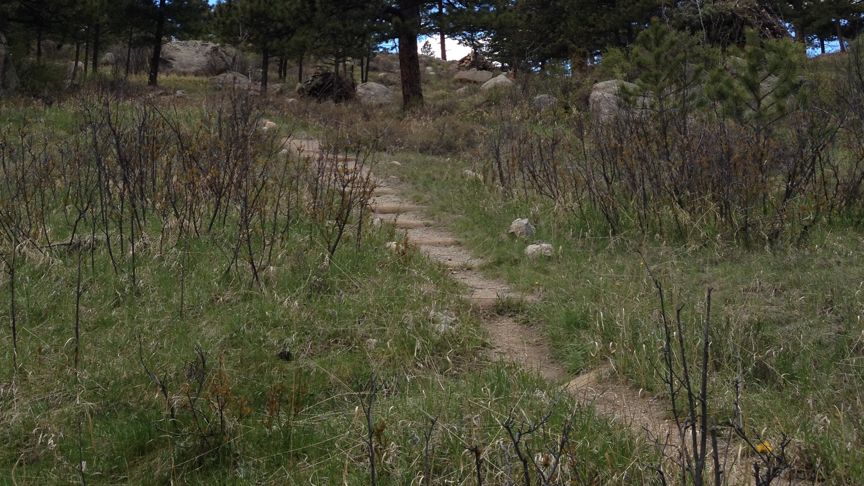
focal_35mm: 51
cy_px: -6
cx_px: 433
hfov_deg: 40.6
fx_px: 1169
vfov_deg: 22.5
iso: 50
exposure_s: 1/920
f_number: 2.4
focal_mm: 4.28
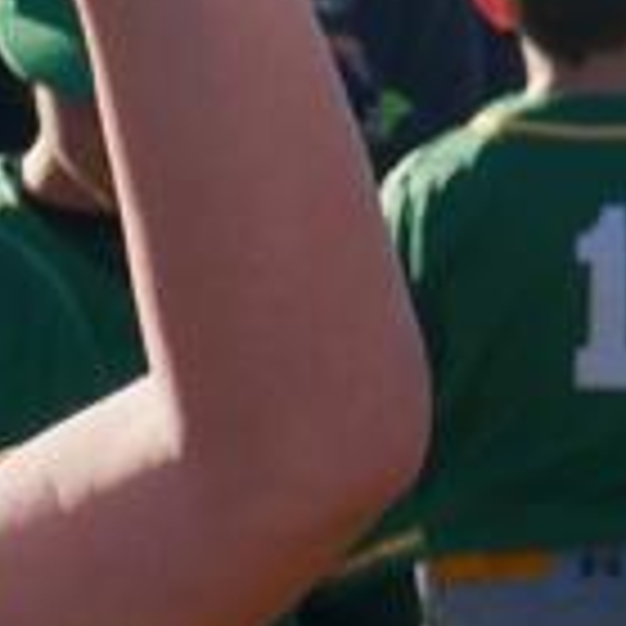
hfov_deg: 4.6
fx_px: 7734
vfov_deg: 4.6
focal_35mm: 378
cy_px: -682
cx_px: -338
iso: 200
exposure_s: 1/800
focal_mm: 29
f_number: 5.4
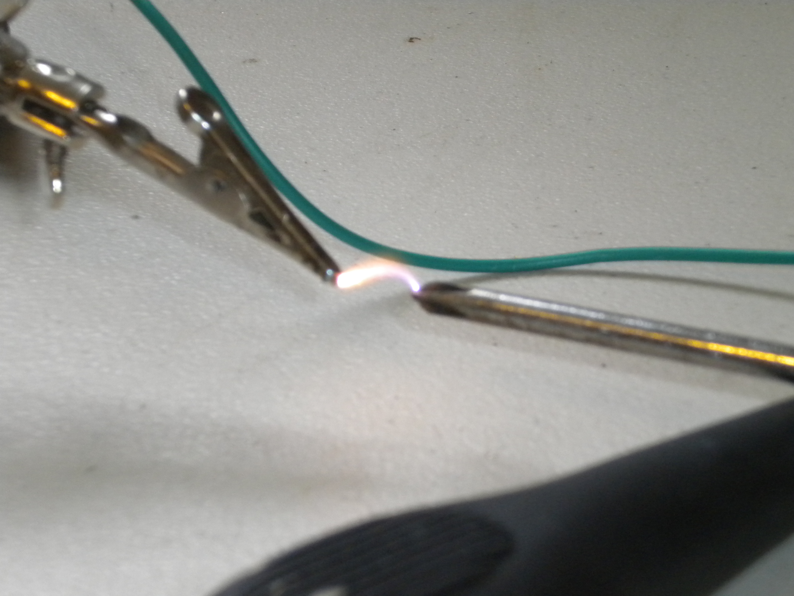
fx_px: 2408
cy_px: 298
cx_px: 397
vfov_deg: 14.1
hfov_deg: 18.7
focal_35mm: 105
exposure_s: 1/68
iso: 400
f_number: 5.9
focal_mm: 18.9
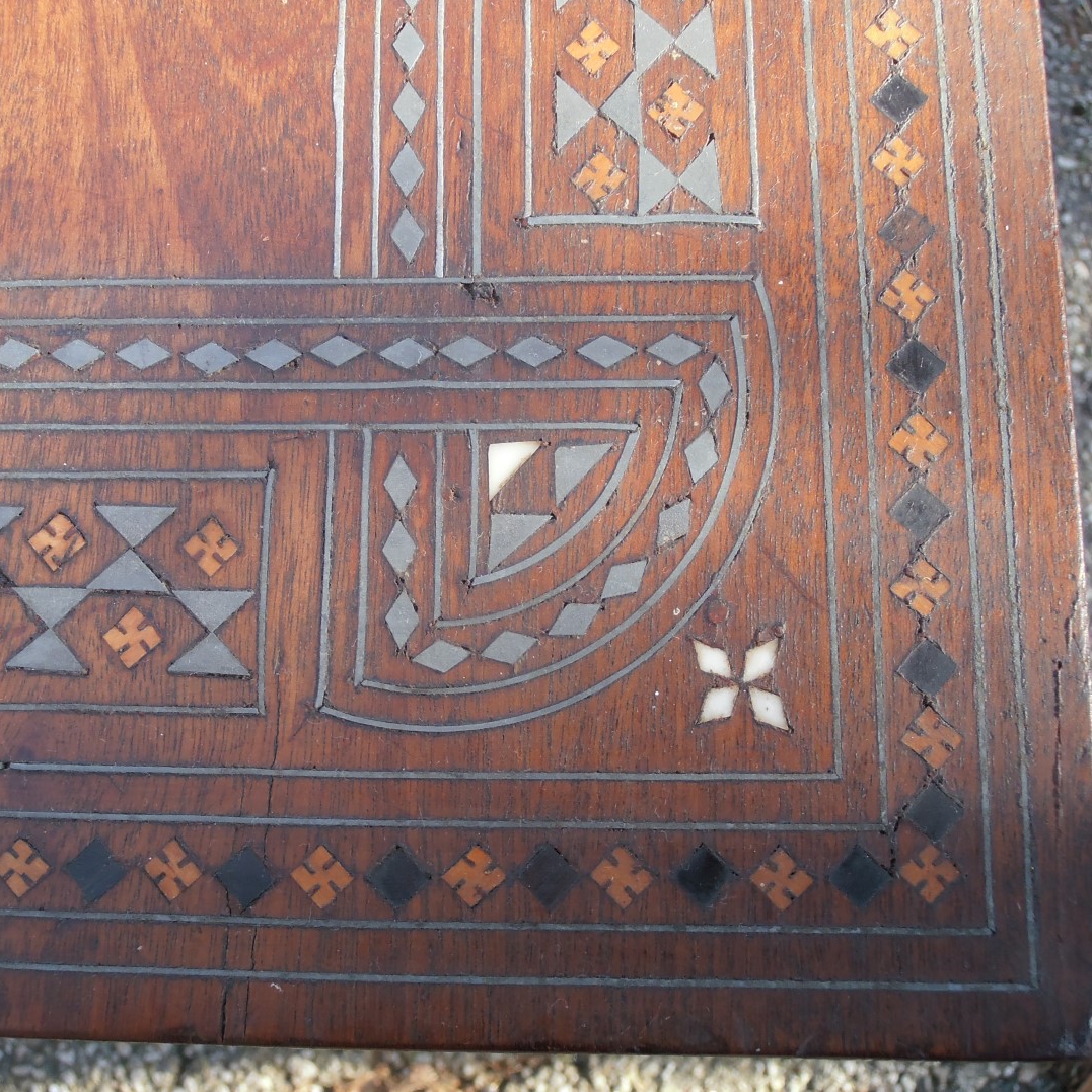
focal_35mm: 39
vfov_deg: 42.8
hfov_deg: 42.6
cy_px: 545
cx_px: 418
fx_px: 1392
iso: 80
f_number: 3.6
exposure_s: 1/40
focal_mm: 5.93
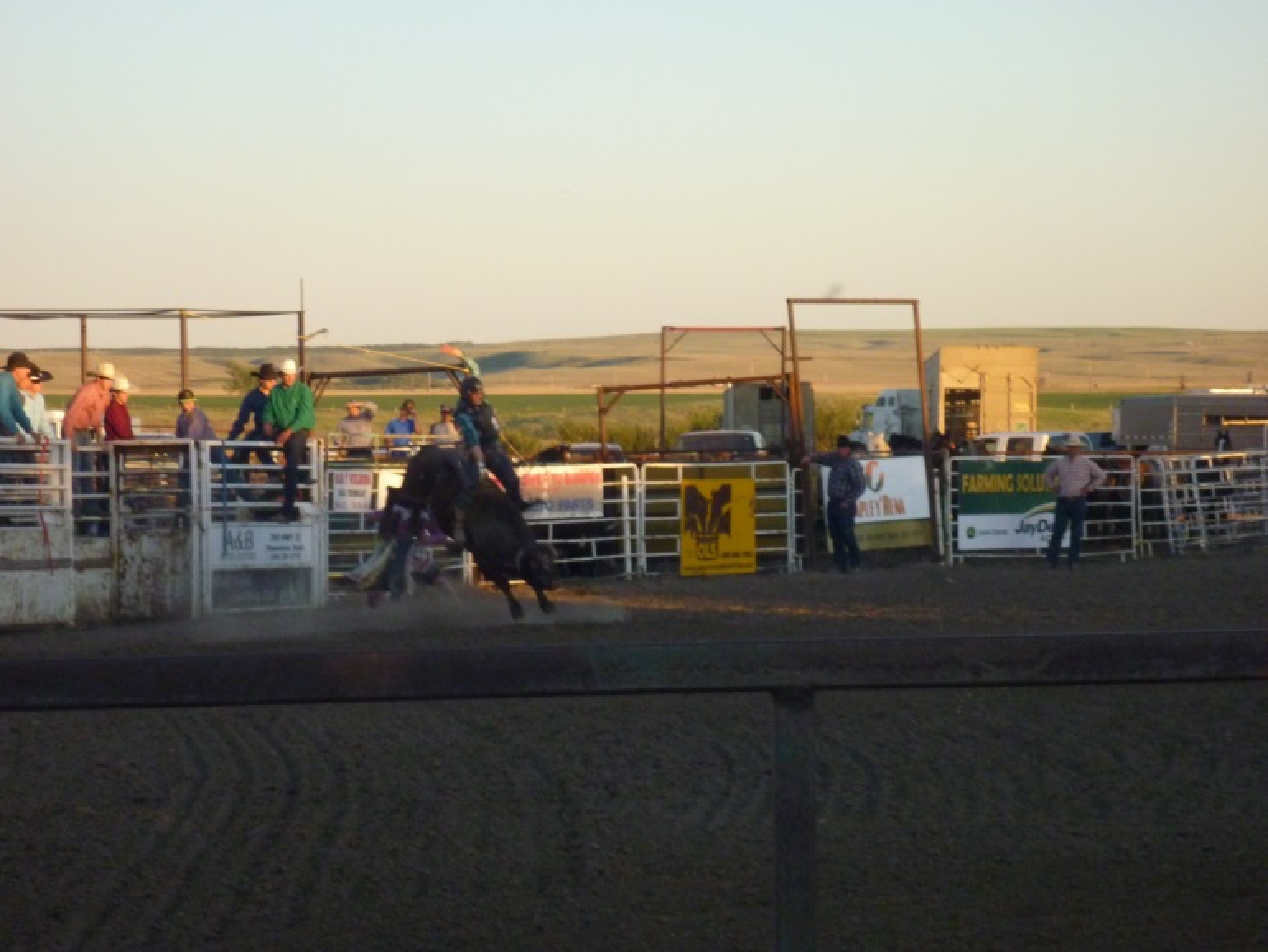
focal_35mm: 128
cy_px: 476
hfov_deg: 15.4
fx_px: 4690
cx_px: 634
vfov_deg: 11.6
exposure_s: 1/250
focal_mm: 22.8
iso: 400
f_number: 5.9
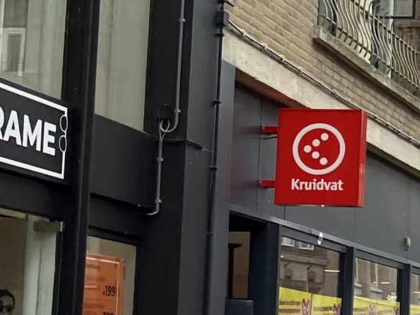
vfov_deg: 11.2
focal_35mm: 132
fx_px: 1601
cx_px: 863
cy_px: 239
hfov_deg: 12.9
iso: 32
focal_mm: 3.99
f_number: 1.8
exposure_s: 1/648
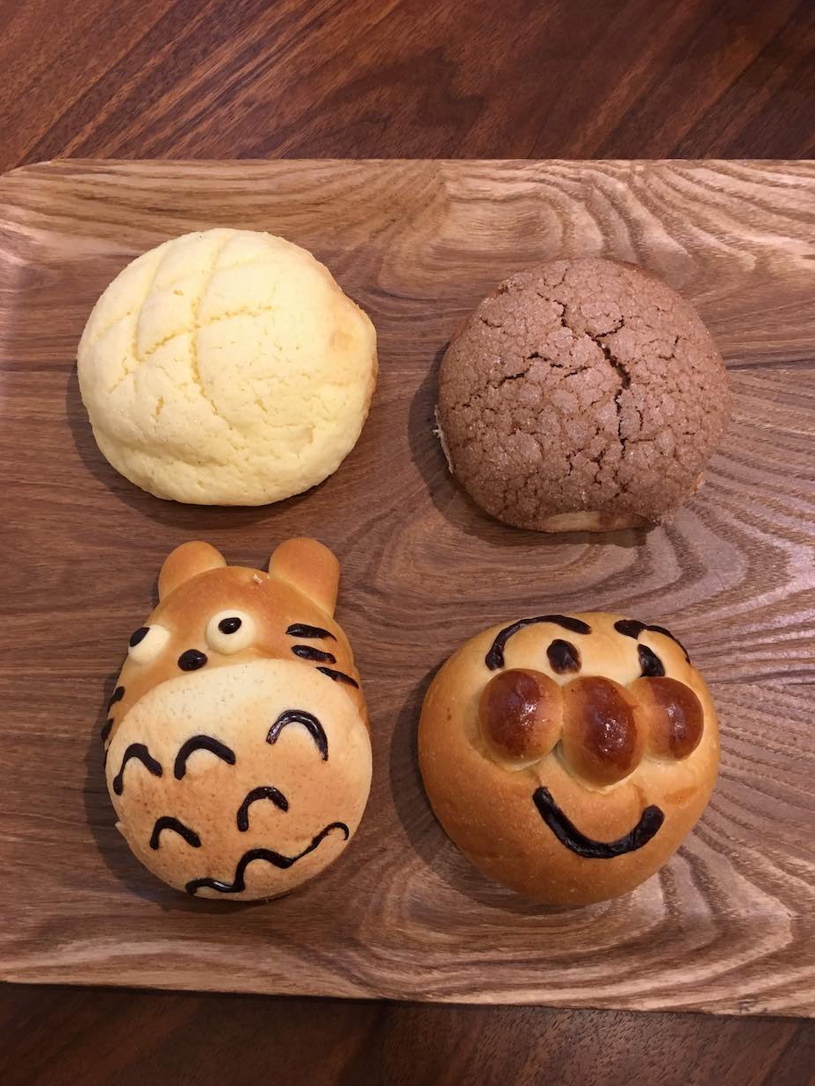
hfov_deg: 46.8
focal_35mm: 30
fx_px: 942
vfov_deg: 60.0
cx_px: 408
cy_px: 550
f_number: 2.2
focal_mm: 4.15
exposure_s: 1/30
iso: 100
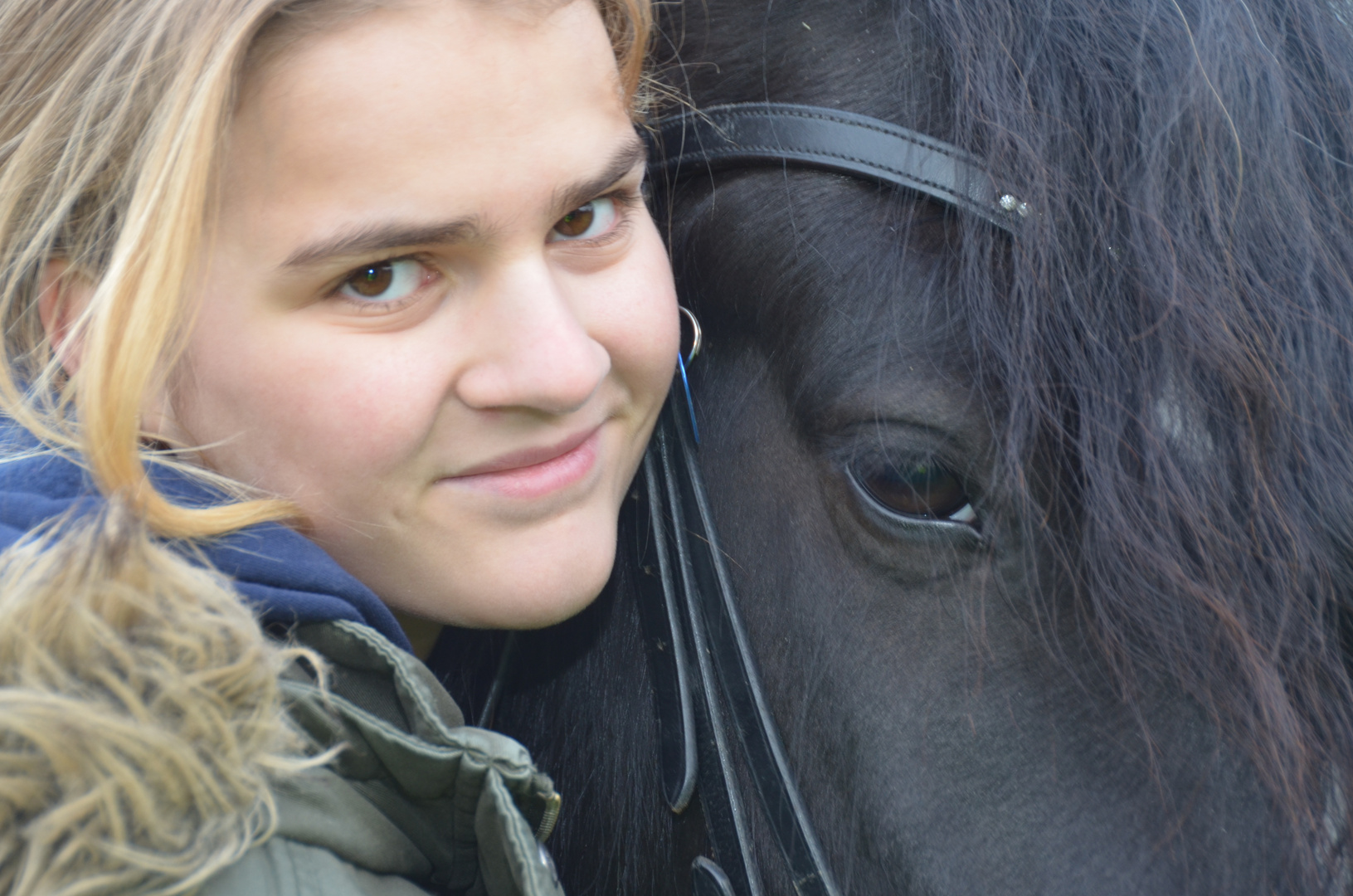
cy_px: 448
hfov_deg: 14.4
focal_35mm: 142
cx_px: 676
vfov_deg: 9.6
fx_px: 5344
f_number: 5.3
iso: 400
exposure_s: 1/90
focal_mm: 95
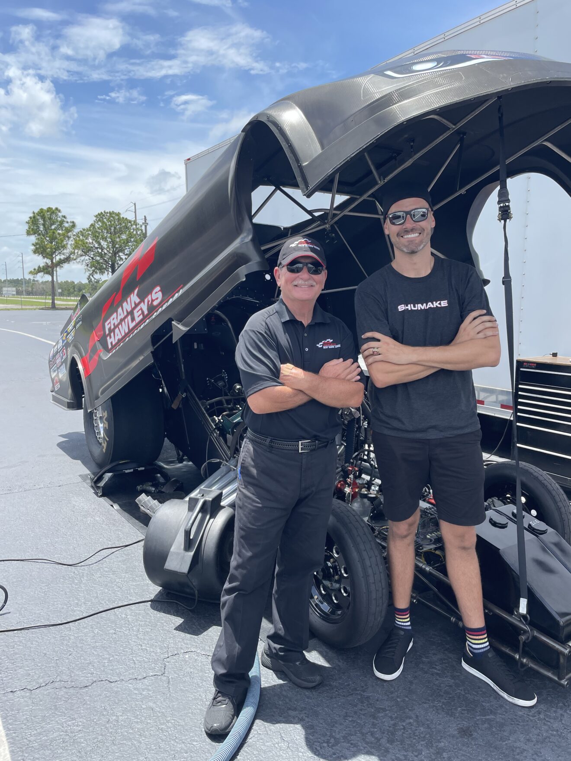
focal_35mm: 26
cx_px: 286
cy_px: 380
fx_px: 572
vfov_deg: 67.3
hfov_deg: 53.1
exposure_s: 1/1618
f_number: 1.6
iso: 32
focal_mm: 4.2
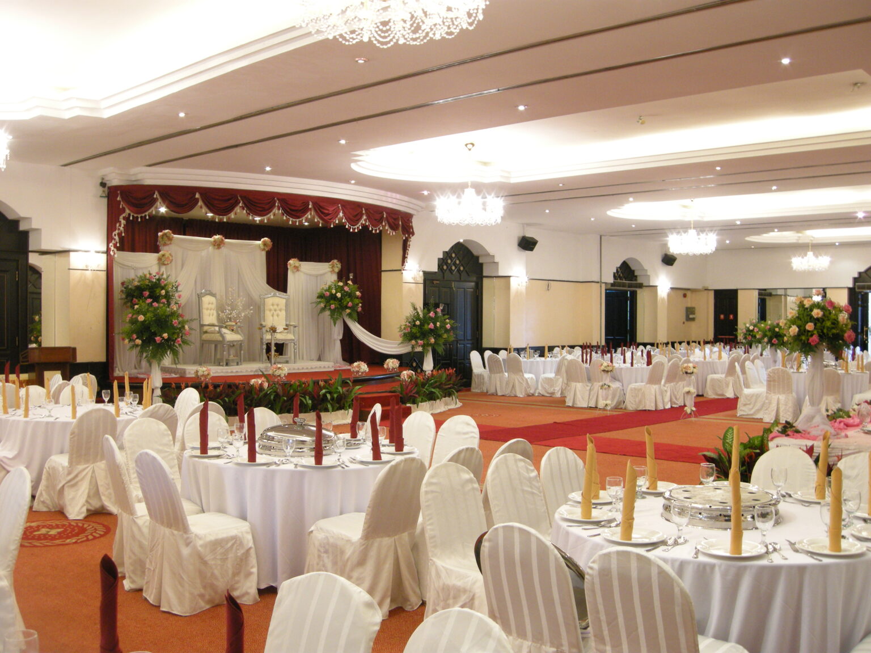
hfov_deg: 52.6
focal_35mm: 35
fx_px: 881
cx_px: 436
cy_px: 326
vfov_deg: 40.7
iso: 200
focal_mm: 7.5
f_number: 3.8
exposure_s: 1/8
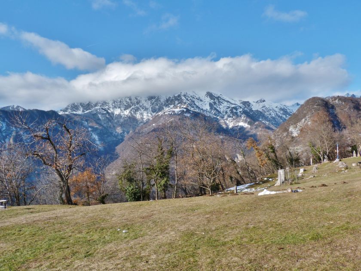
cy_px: 136
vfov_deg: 48.2
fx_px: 302
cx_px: 180
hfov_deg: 61.7
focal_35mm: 29
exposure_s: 1/400
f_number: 5.6
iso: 80
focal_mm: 5.2
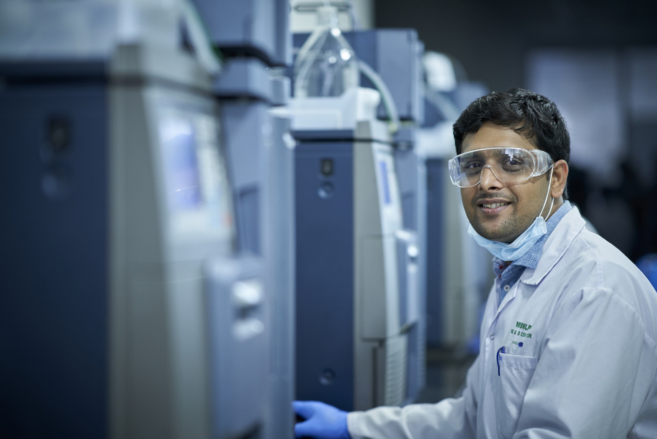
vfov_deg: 16.1
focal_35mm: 85
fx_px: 1552
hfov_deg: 23.9
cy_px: 220
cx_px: 328
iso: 640
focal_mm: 85
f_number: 1.4
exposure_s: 1/100
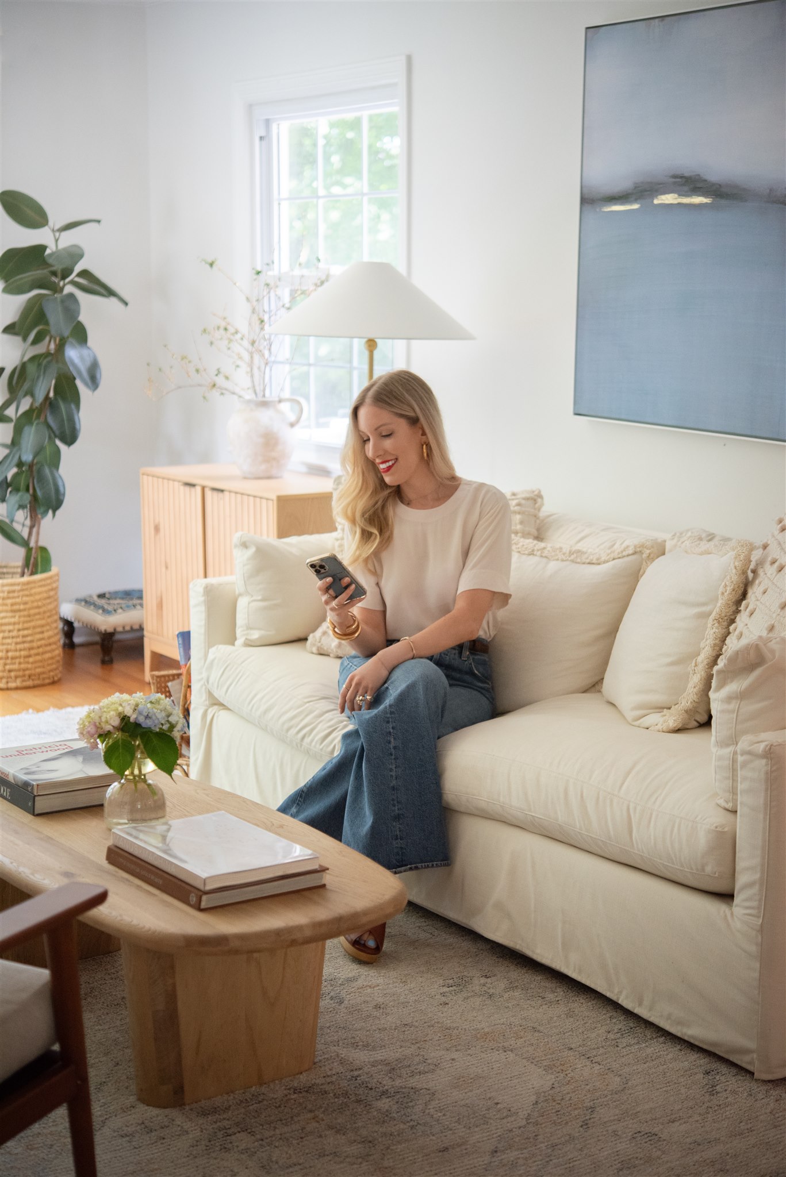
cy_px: 588
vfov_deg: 33.4
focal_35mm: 60
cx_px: 393
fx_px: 1963
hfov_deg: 22.6
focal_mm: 60
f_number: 2.8
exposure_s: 1/200
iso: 2000
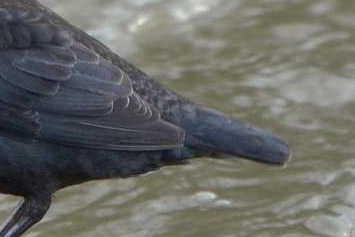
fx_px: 16513
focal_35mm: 1674
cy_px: 106
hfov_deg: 1.2
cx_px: -36
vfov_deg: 0.8
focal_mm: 218.32
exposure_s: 1/160
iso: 200
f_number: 4
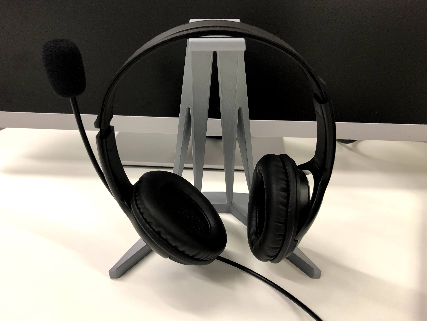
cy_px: 162
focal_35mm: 29
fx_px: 358
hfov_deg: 61.6
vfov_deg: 48.2
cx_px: 208
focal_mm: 3.99
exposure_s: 1/17
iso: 40
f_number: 1.8
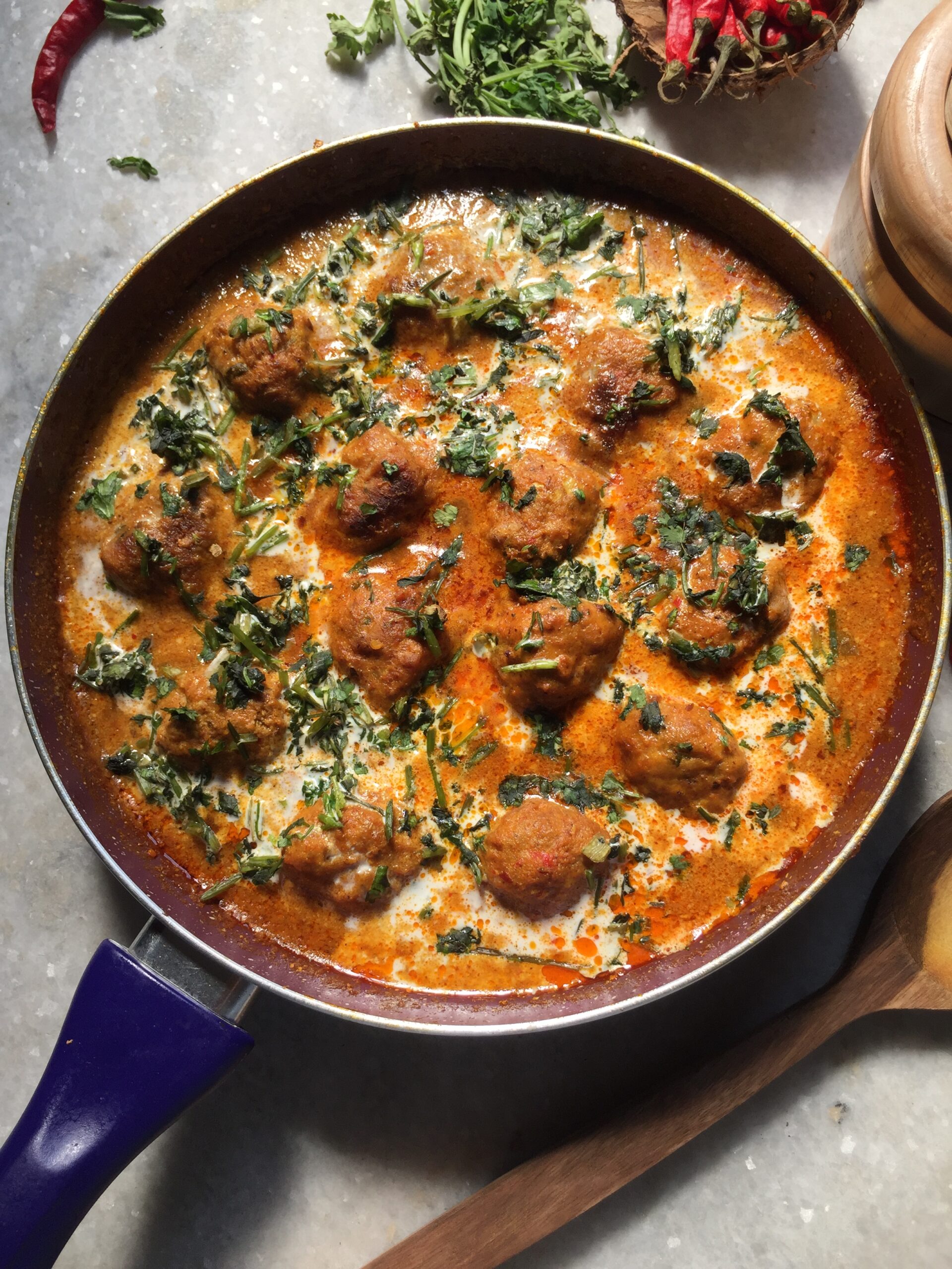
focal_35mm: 29
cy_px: 634
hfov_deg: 48.2
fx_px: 1063
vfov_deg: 61.7
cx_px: 476
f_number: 2.2
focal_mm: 4.15
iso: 32
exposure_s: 1/527
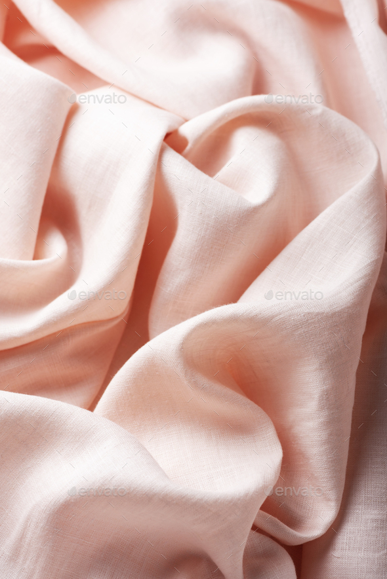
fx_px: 1692
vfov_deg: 19.5
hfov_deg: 13.1
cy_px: 290
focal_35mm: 105
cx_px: 194
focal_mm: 105
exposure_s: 1/160
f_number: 7.1
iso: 100
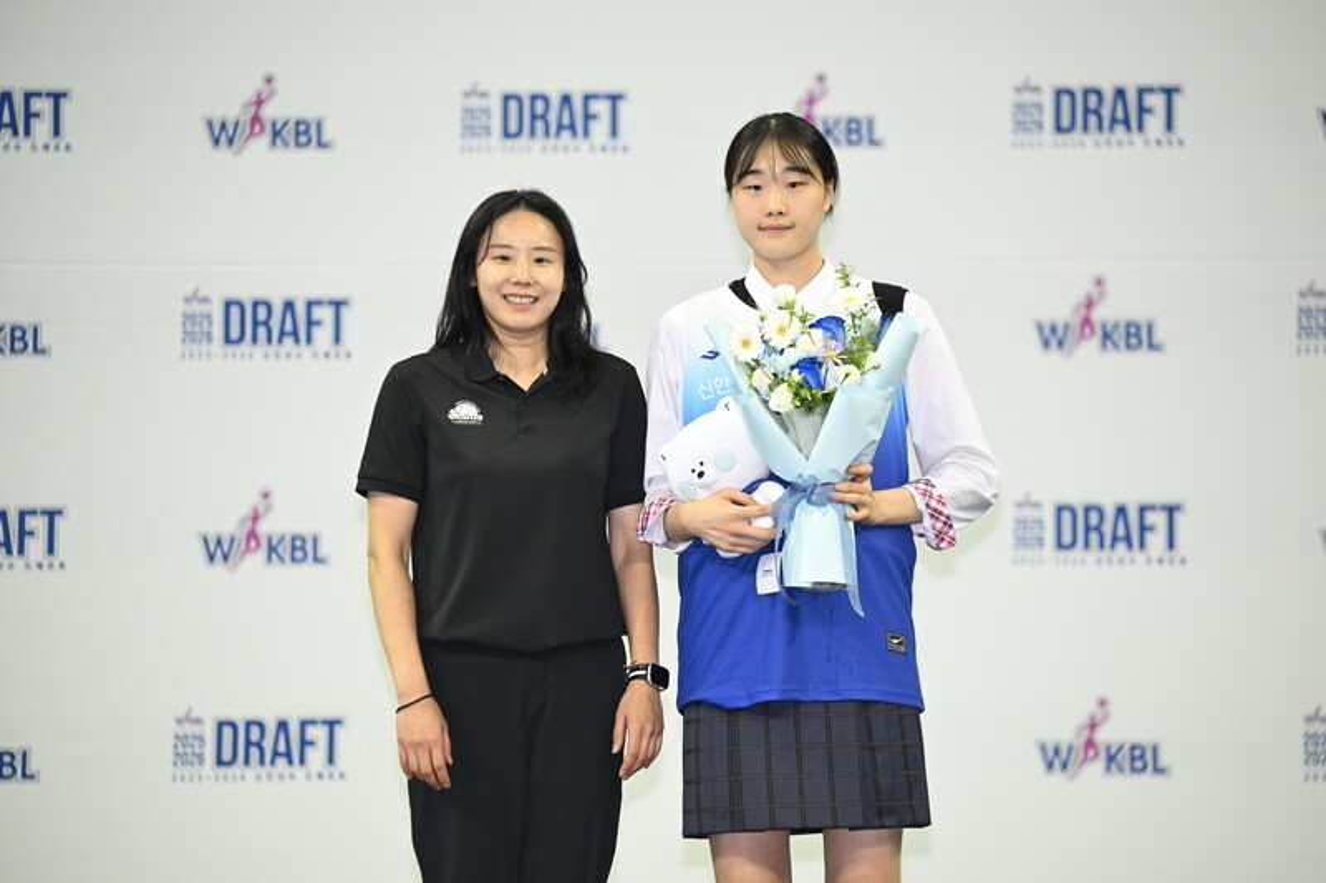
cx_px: 663
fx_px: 5892
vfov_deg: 8.6
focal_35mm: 160
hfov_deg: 12.8
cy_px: 442
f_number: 3.2
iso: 1600
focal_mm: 160
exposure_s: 1/200
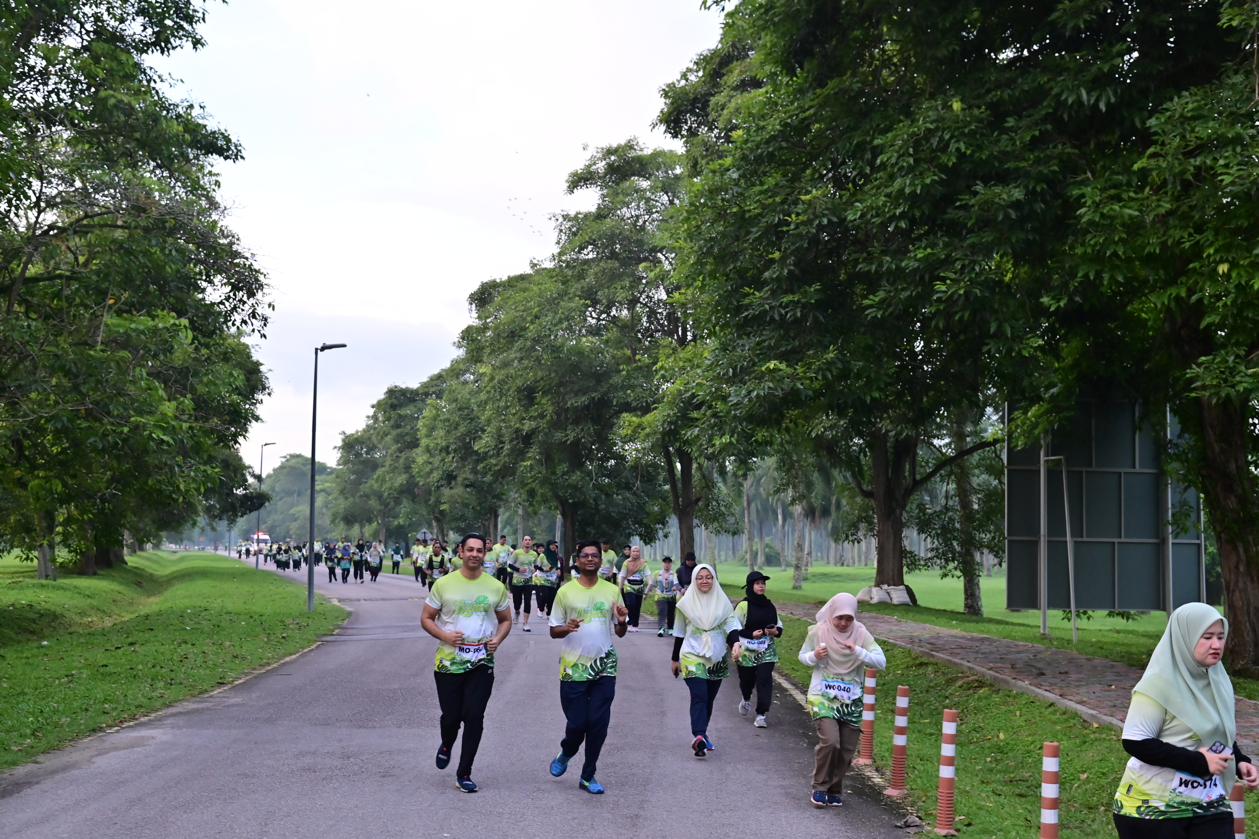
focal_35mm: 40
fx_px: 1398
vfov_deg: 33.4
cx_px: 630
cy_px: 420
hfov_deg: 48.5
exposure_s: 1/200
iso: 1600
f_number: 5.6
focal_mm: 40
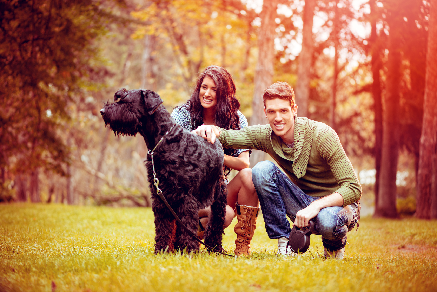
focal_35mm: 105
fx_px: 1275
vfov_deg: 13.1
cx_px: 218
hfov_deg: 19.4
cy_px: 146
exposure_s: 1/80
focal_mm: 105
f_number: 2.8
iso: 160
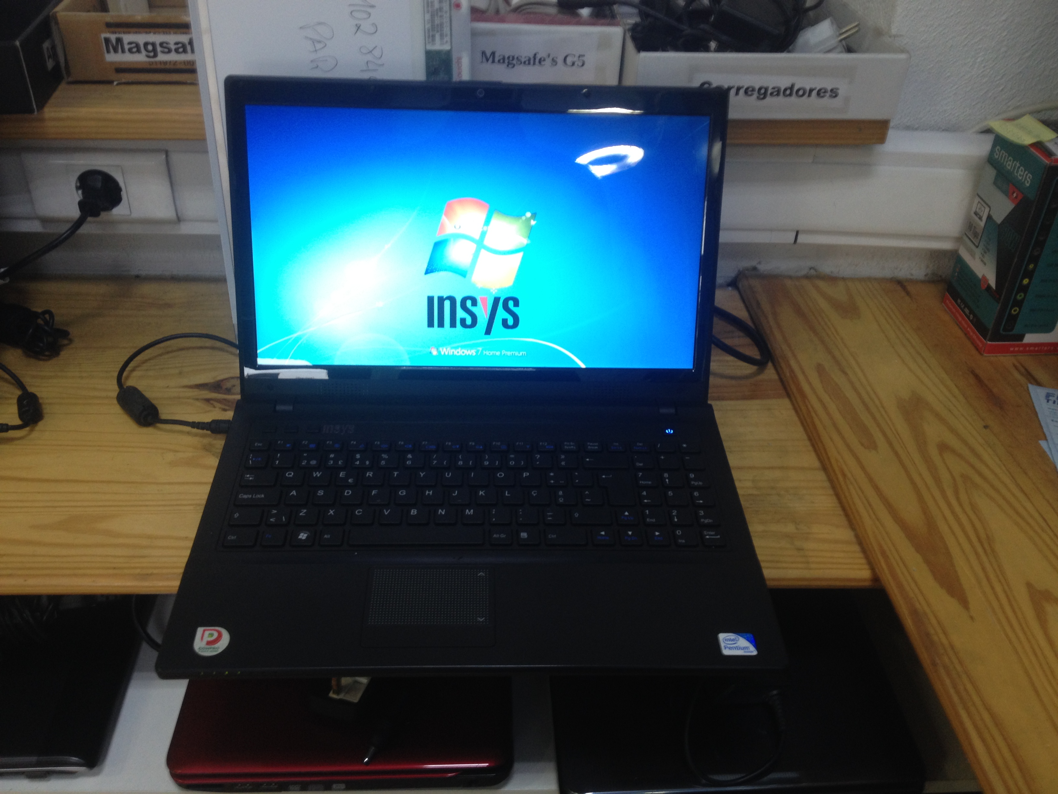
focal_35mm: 35
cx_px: 529
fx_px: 1070
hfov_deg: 52.6
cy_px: 397
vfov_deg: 40.7
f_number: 2.4
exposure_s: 1/20
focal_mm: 4.28
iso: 80
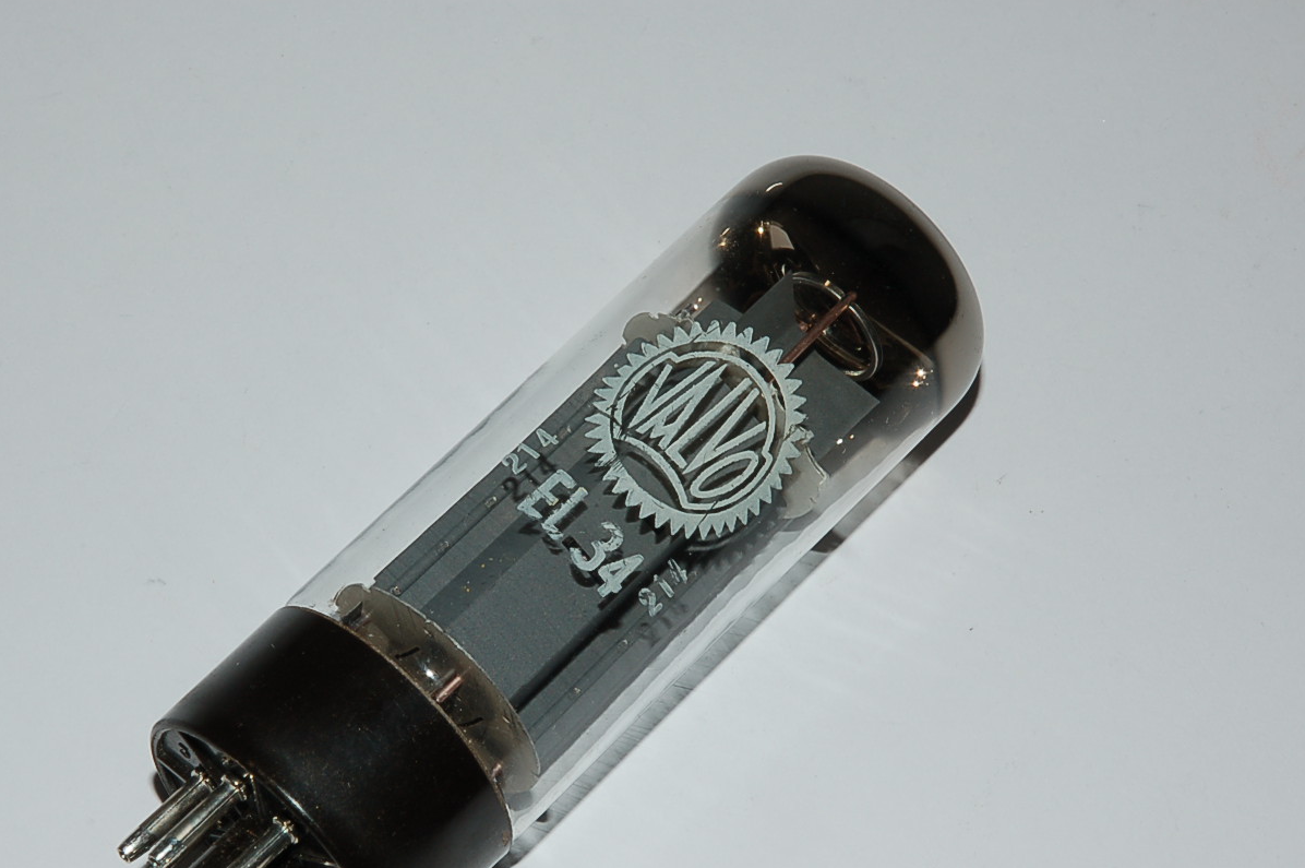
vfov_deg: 10.4
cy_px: 544
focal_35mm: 132
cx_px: 538
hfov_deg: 15.5
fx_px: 4780
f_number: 22
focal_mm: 70
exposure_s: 1/60
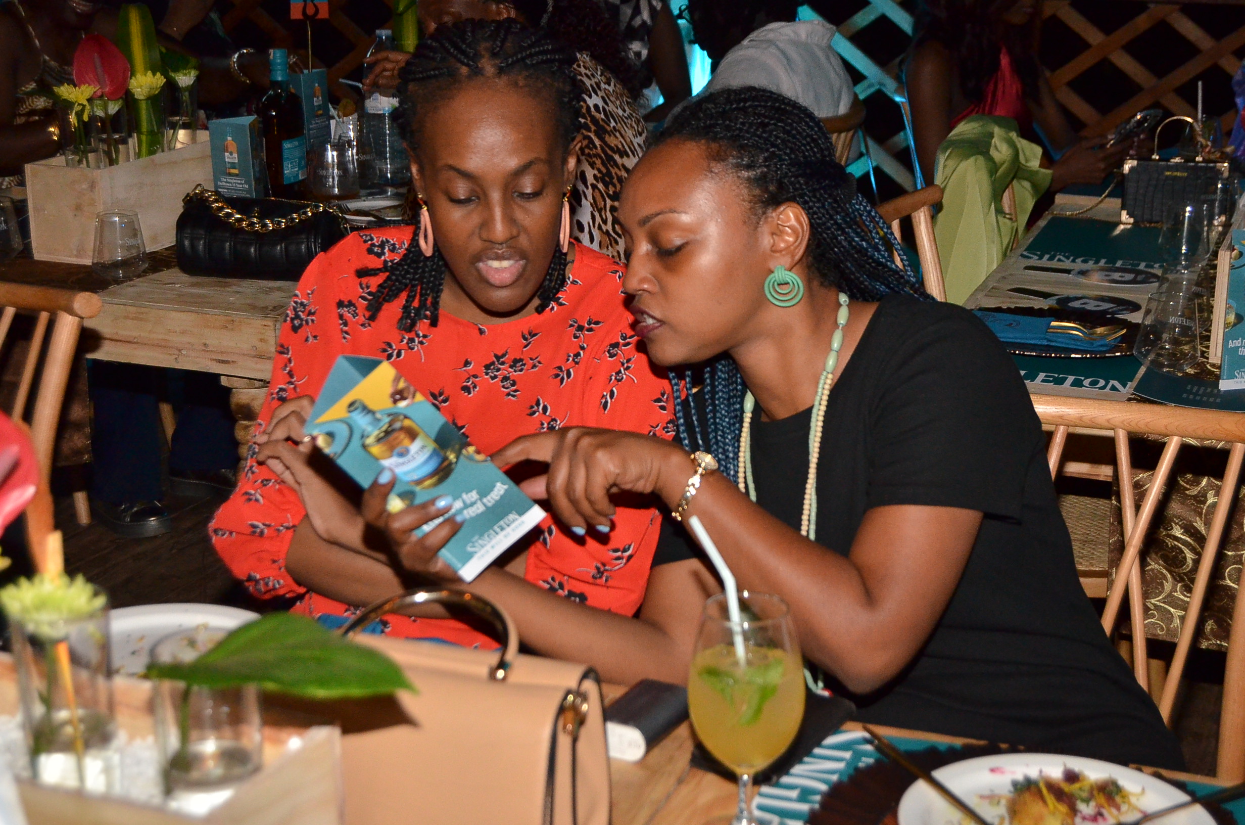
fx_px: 1967
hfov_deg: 35.1
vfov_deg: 23.7
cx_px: 622
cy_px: 412
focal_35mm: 57
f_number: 4.8
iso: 1600
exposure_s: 1/250
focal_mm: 38
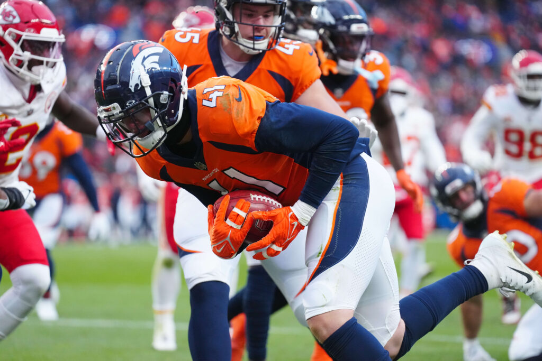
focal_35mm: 175
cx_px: 271
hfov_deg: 11.7
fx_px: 2635
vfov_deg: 7.8
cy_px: 180
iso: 3200
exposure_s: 1/4000
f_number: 3.2
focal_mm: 175
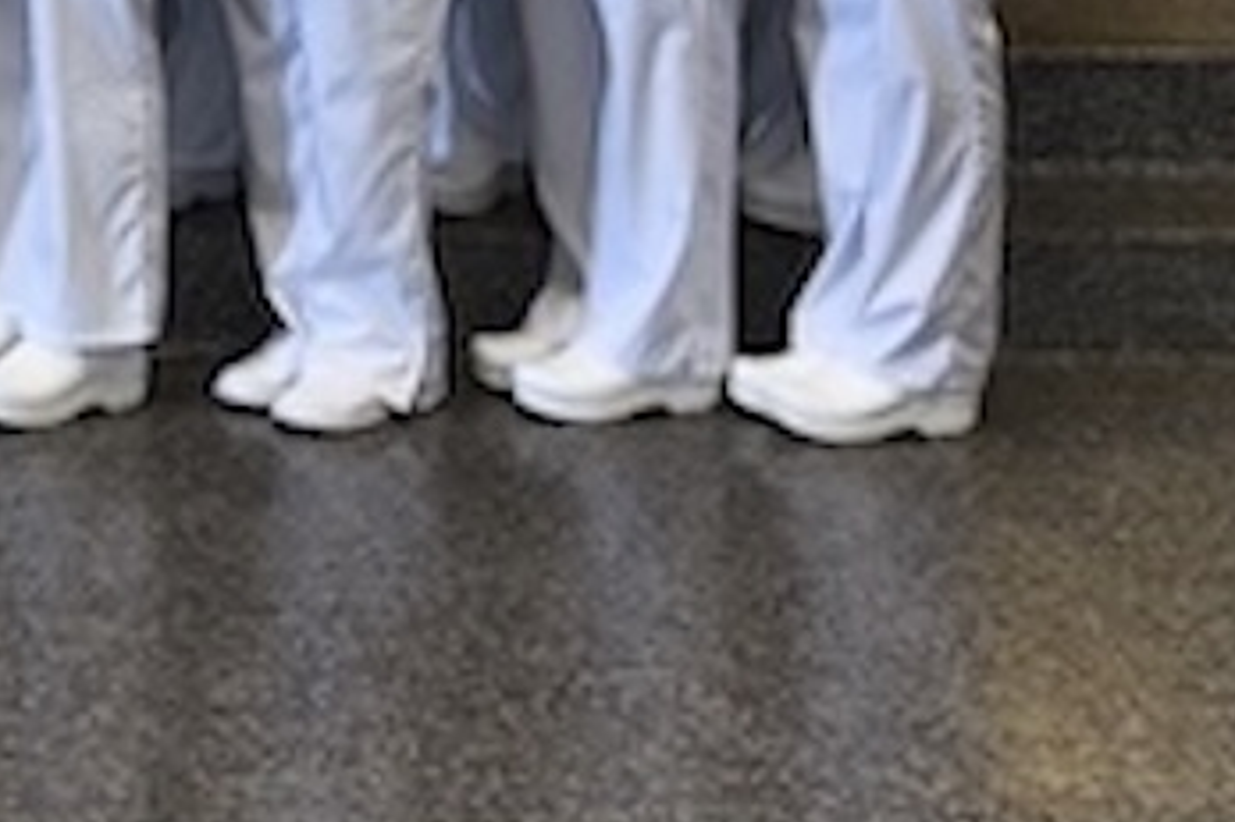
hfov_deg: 14.8
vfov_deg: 10.3
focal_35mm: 129
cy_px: -386
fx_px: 4423
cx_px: -616
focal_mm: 35
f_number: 4
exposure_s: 1/160
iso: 1600
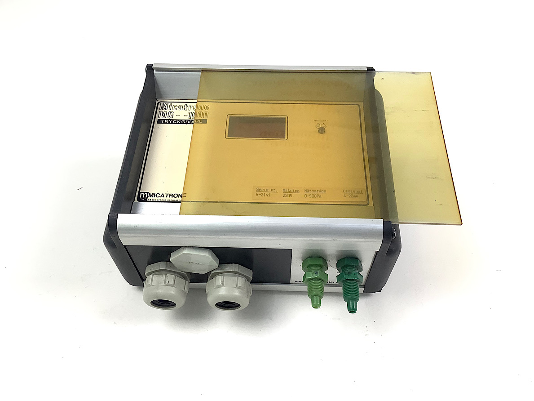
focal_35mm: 31
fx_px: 478
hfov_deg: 58.3
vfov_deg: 45.4
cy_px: 200
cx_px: 267
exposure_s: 1/100
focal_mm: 3.3
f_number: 2.4
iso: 64
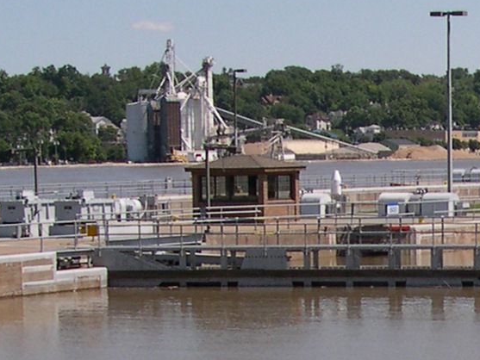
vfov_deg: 9.4
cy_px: 488
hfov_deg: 12.2
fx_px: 2150
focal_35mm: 155
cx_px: 695
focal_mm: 8
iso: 100
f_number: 7.6
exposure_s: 1/255
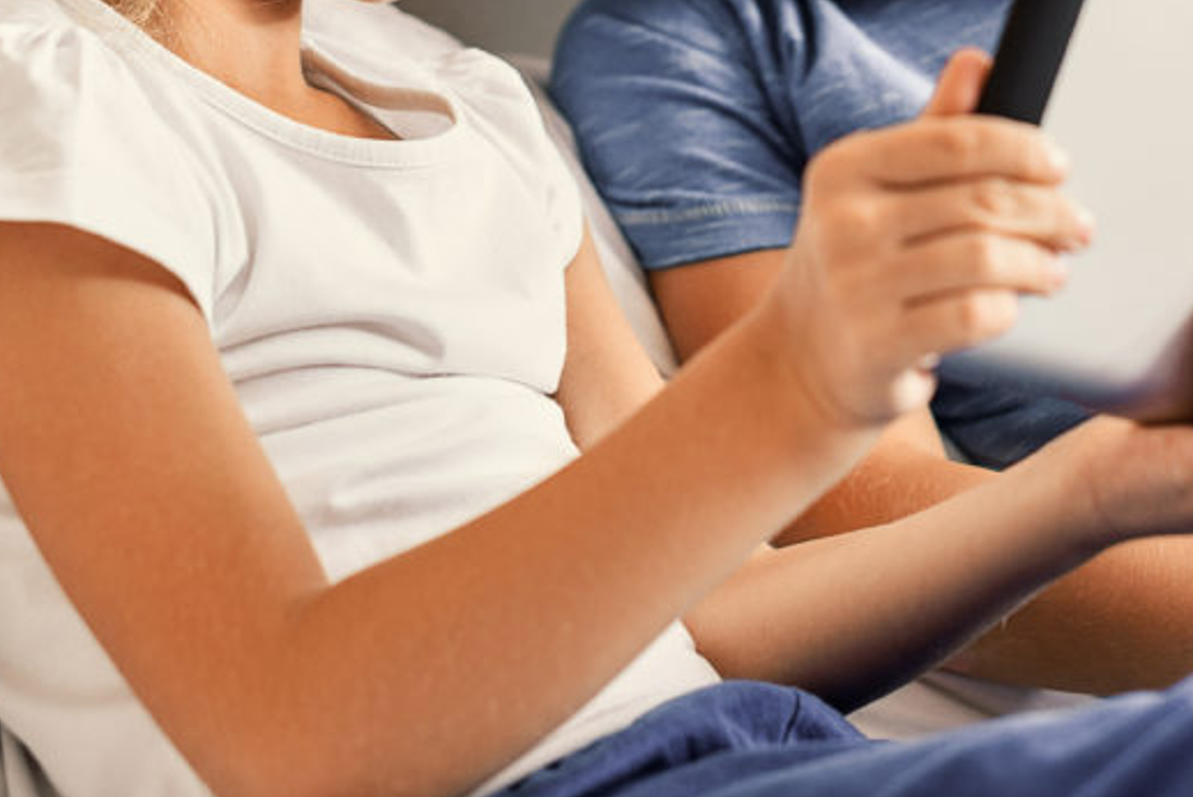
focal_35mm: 112
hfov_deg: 18.2
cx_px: 788
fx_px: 3713
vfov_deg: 12.0
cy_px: -90
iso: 320
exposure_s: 1/160
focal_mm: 50
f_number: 2.8
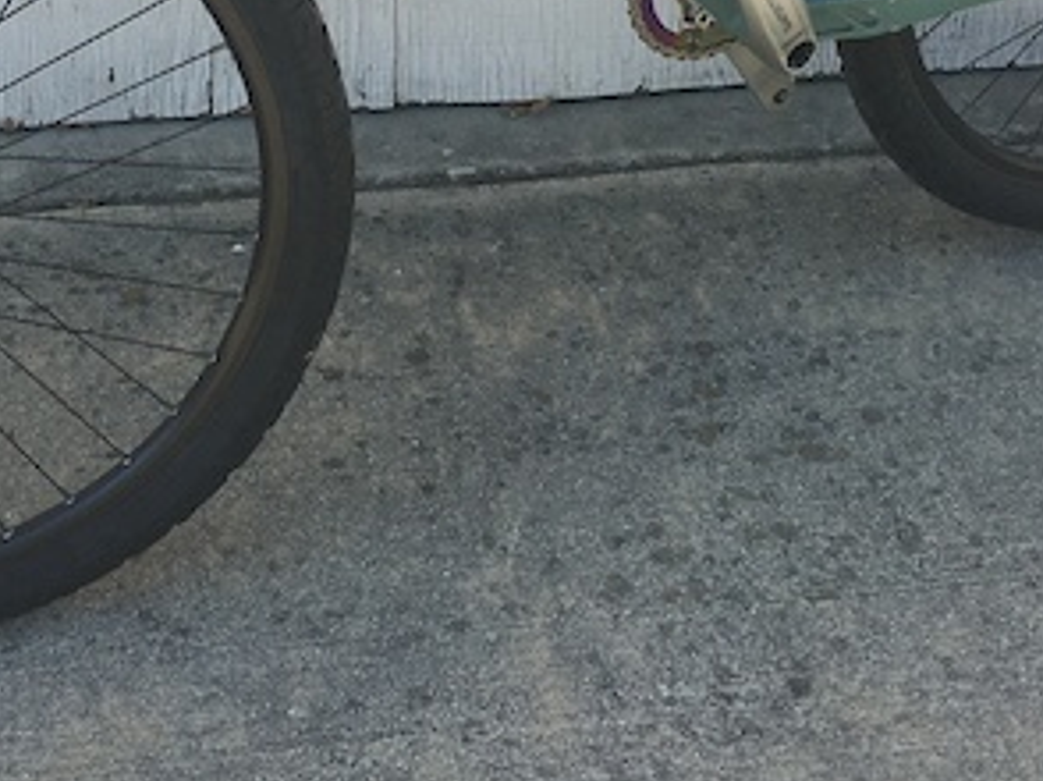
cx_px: 436
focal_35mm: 79
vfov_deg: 18.0
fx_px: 2378
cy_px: -67
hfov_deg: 24.7
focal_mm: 4.15
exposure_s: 1/363
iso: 25
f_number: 2.2
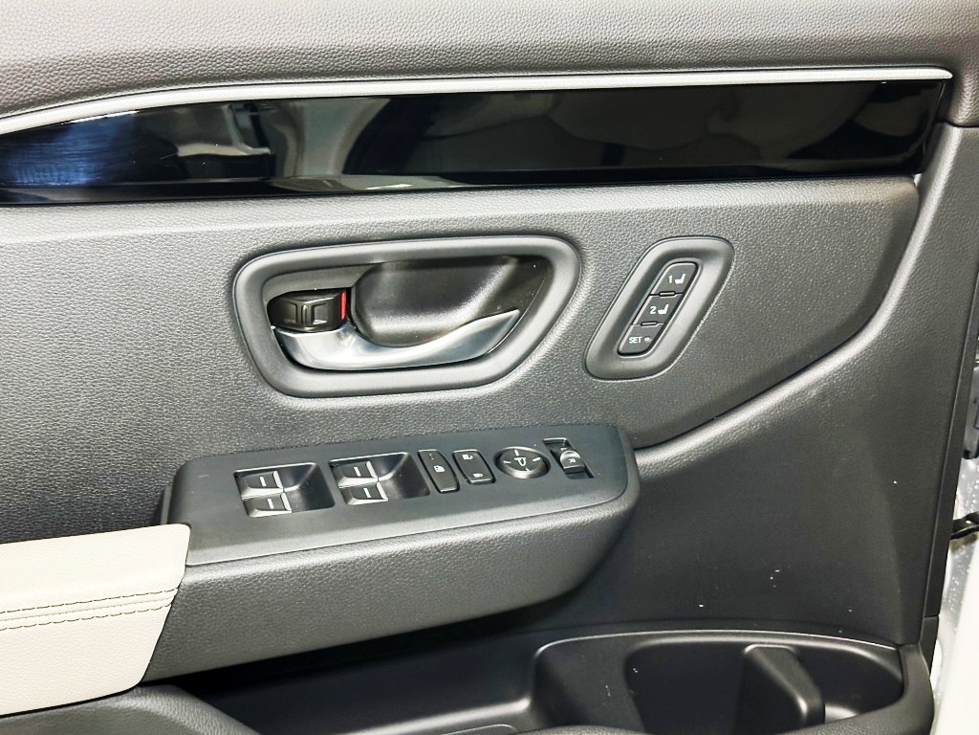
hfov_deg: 39.7
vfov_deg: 30.3
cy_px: 368
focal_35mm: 48
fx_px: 1358
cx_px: 490
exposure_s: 1/30
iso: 640
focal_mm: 6.86
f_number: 1.78
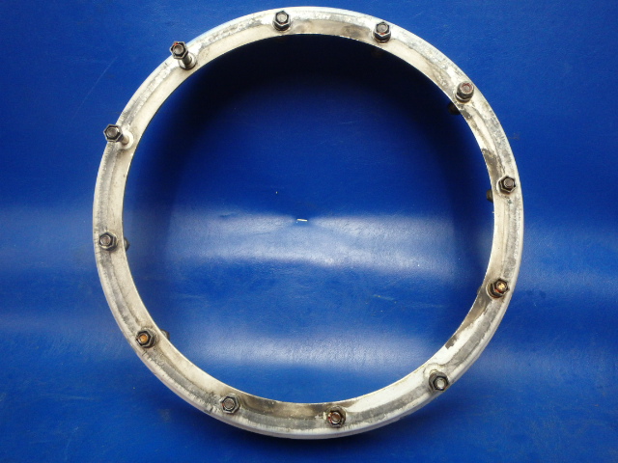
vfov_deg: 49.7
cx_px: 309
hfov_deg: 63.4
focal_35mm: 28
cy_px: 232
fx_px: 500
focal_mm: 5
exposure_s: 1/30
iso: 500
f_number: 3.9
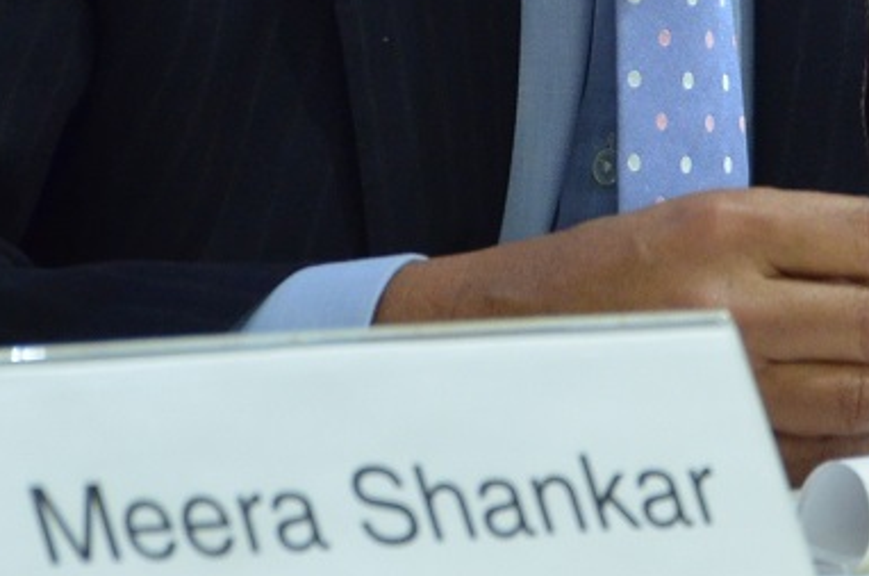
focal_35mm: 610
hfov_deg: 3.4
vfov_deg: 2.2
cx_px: 1116
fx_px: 14692
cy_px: -378
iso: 1250
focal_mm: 105
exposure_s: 1/50
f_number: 5.6
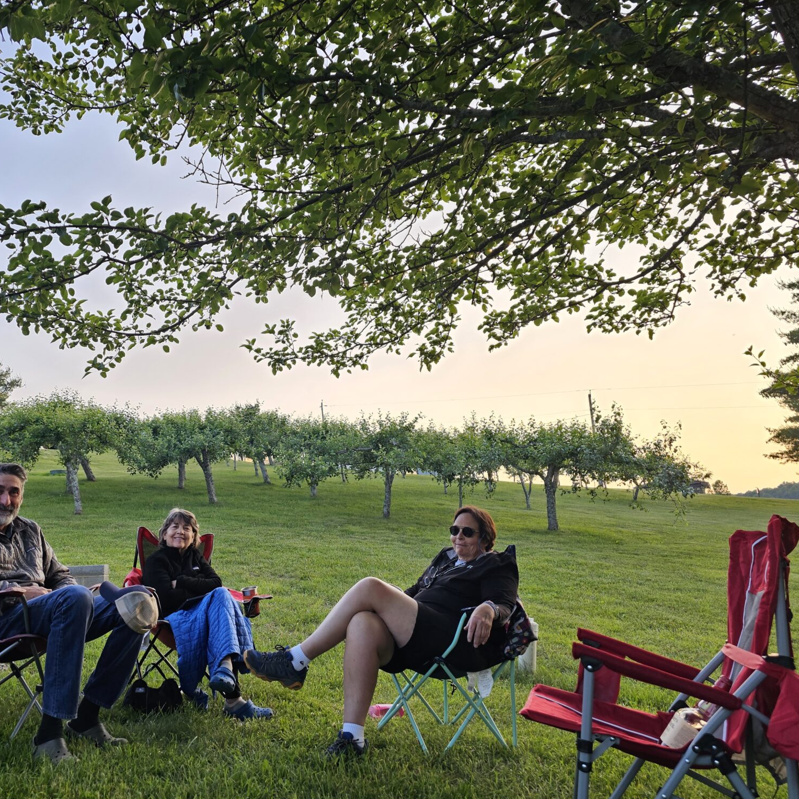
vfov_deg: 57.3
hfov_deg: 56.4
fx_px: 731
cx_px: 287
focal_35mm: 28
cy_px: 400
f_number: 1.7
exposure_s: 1/180
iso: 80
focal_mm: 6.3
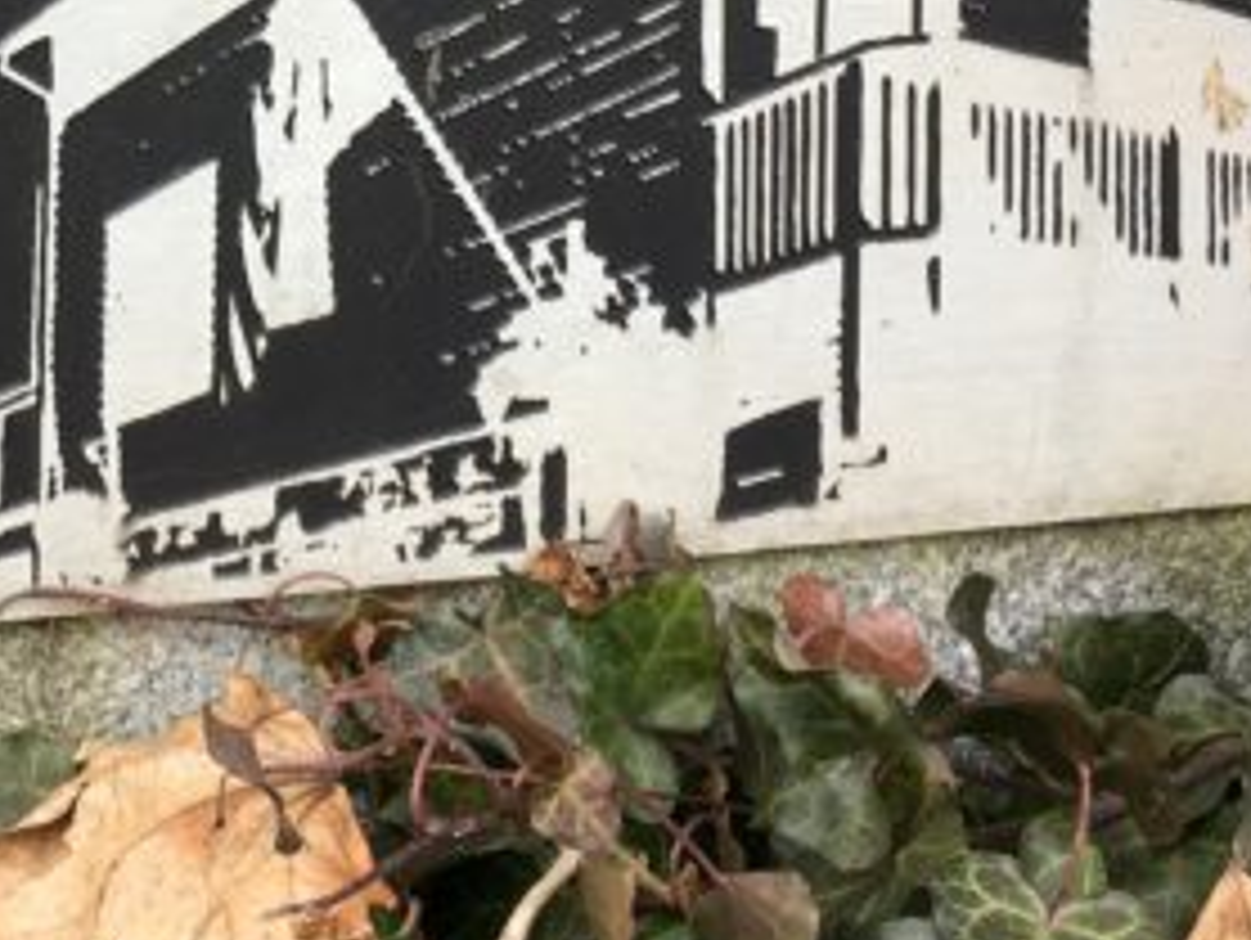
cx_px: 54
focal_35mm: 80
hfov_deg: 23.5
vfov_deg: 17.3
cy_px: -292
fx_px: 2894
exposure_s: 1/169
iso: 25
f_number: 2.2
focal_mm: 4.15
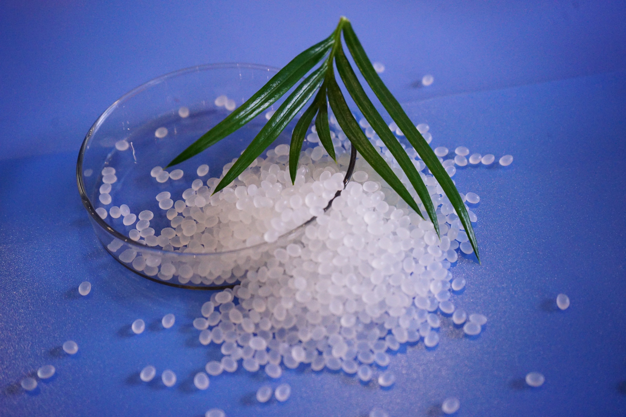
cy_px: 208
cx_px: 313
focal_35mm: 48
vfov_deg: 28.1
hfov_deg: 41.1
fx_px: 835
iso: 5000
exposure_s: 1/125
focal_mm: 48
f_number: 5.6
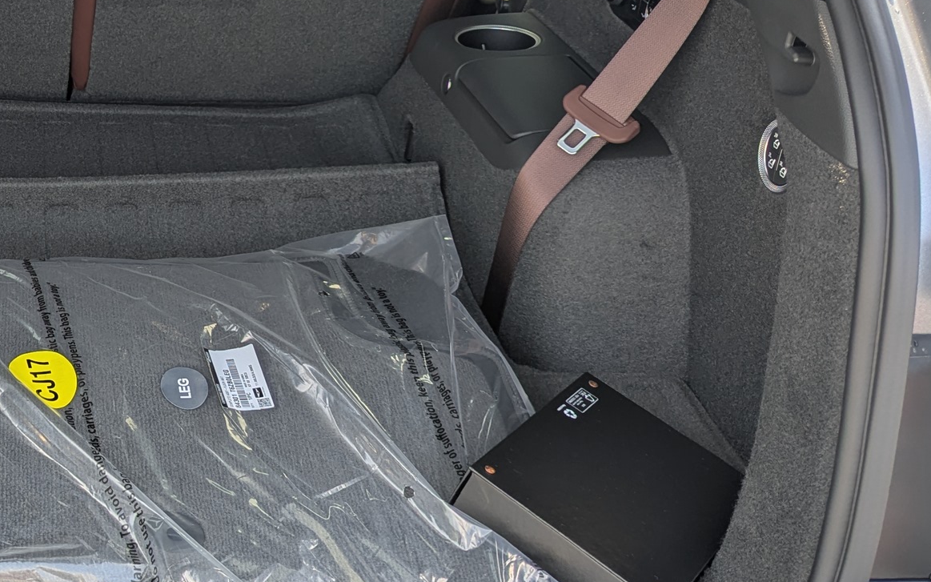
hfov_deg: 33.0
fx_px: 1421
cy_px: 180
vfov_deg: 23.0
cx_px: -19
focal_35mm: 56
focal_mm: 6.81
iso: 43
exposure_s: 1/622
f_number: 1.85
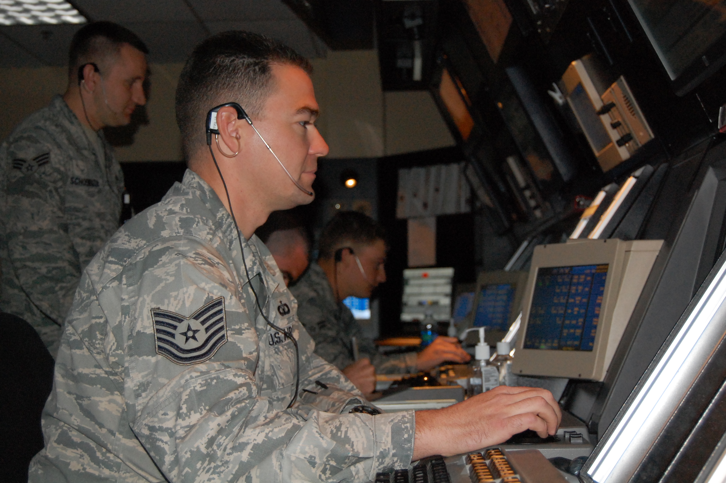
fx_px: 1148
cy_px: 242
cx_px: 363
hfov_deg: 35.1
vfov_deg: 23.7
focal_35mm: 57
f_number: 4.8
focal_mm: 38
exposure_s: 1/60
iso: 1600
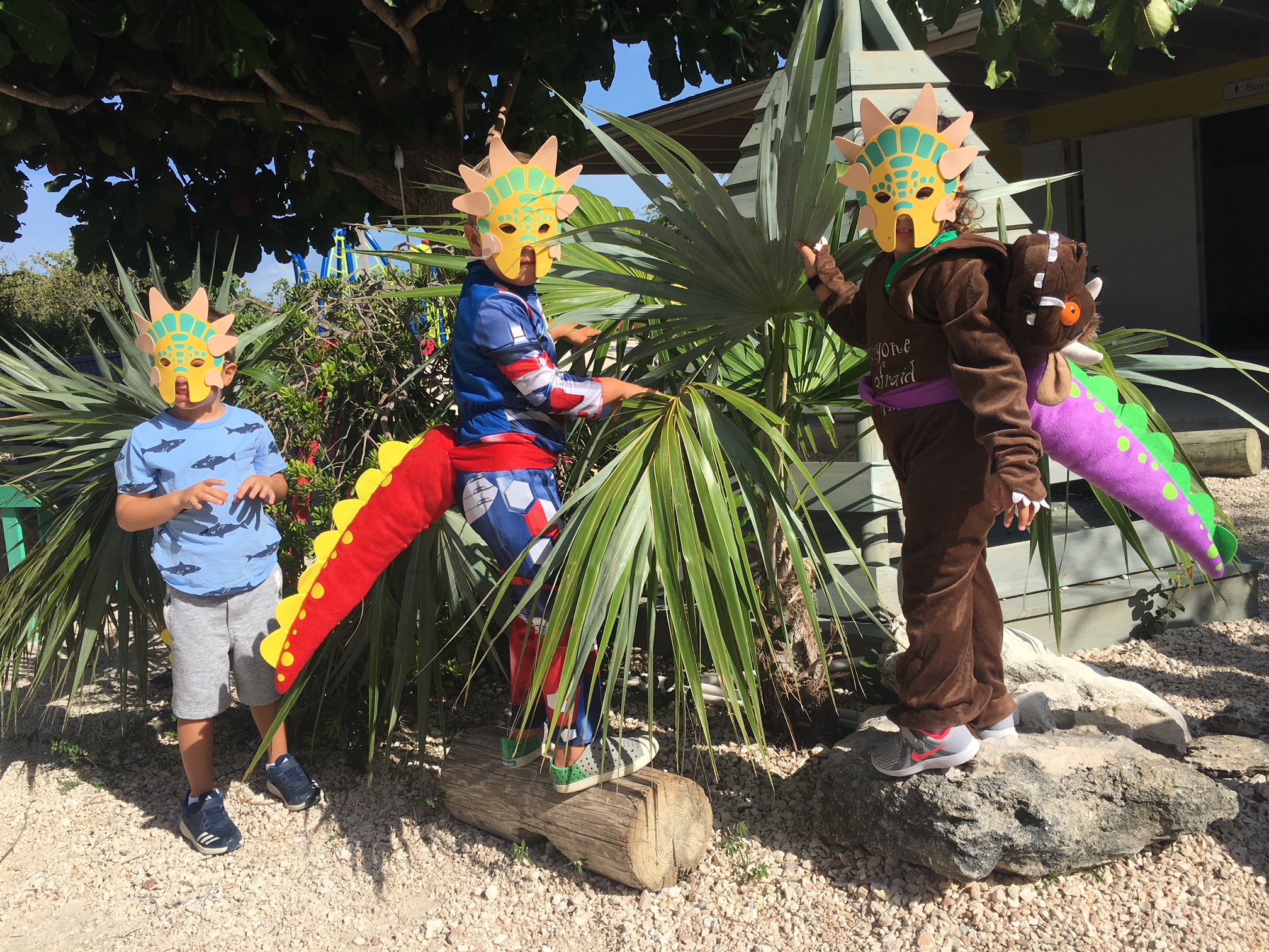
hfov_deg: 61.7
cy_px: 476
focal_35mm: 29
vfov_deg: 48.2
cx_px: 634
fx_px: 1063
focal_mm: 4.15
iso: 25
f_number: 2.2
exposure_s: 1/1832
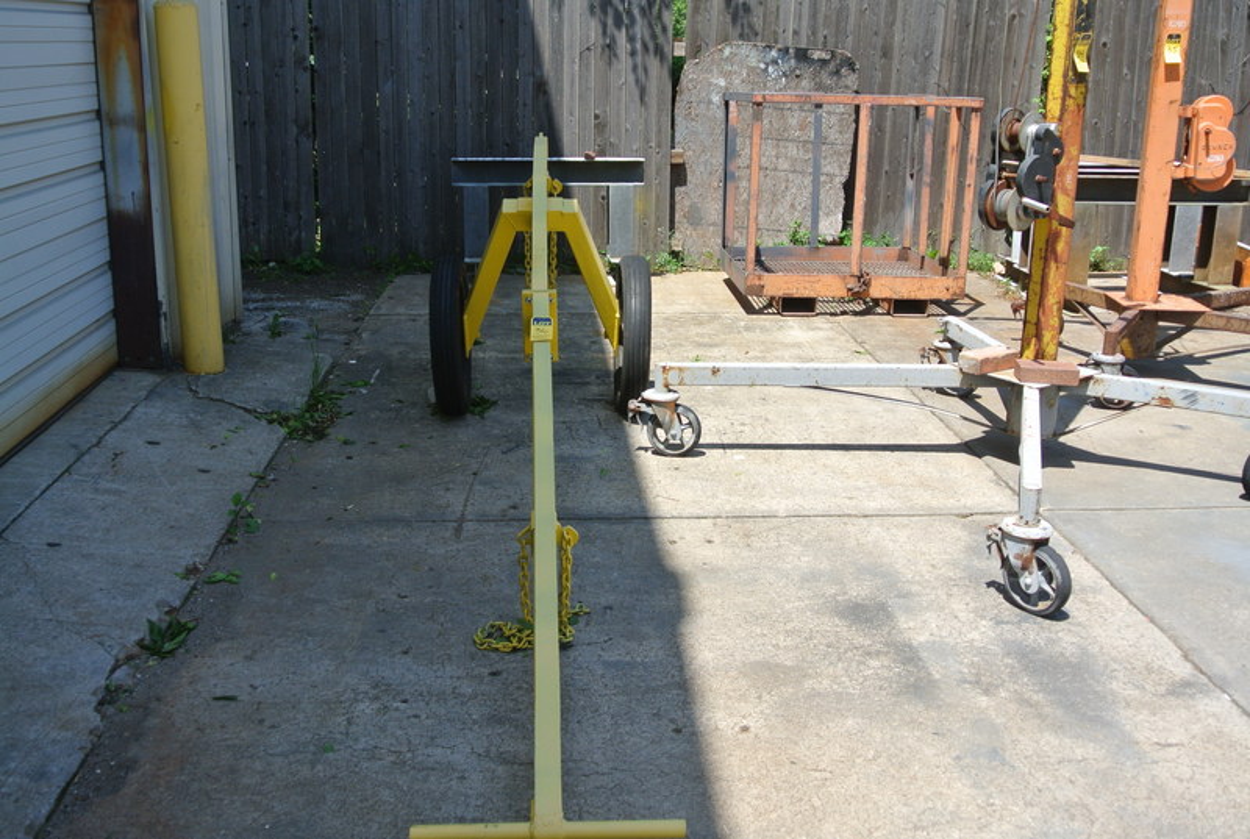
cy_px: 420
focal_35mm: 35
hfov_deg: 54.3
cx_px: 625
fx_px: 1218
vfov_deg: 38.0
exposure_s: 1/500
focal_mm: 13.1
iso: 100
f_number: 4.5
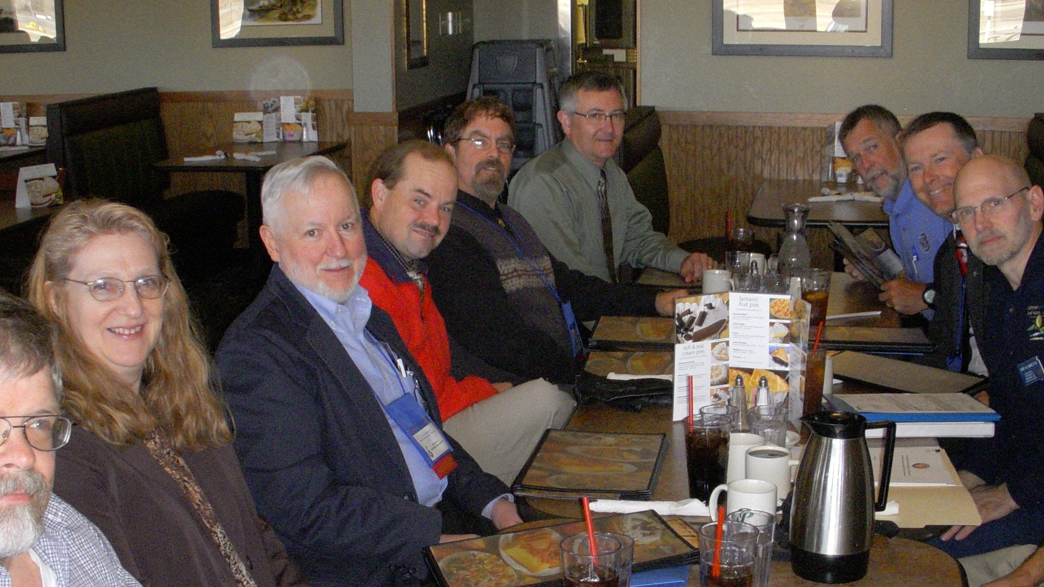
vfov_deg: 21.3
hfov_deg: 37.2
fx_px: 1550
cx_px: 575
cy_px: 410
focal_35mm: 56
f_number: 3.3
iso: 400
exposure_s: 1/125
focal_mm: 6.3
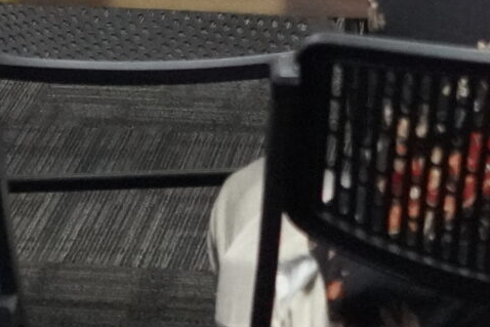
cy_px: -284
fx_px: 3063
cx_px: 178
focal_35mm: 225
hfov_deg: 9.1
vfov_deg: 6.0
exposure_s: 1/160
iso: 6400
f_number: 4
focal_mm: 28
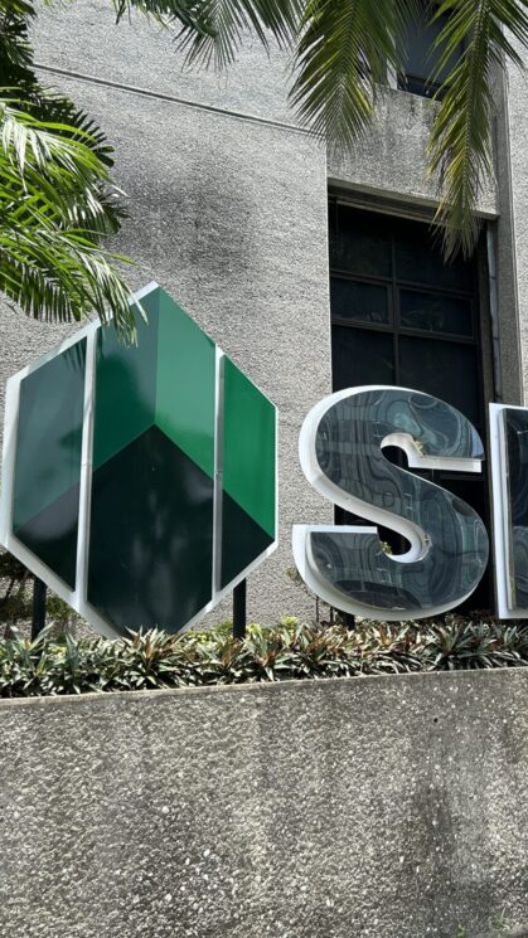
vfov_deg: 52.8
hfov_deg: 30.2
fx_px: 946
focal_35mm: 38
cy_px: 470
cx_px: 447
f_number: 1.5
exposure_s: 1/982
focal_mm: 5.7
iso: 50
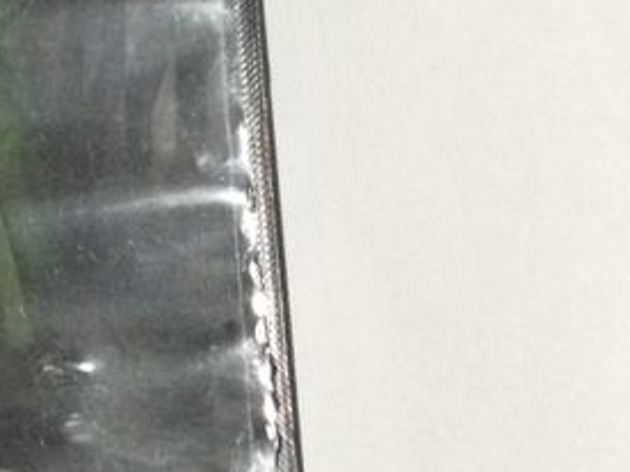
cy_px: -153
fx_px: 2293
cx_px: -324
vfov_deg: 11.4
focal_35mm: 126
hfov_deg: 14.5
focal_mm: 4.15
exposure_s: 1/30
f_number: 2.2
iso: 320
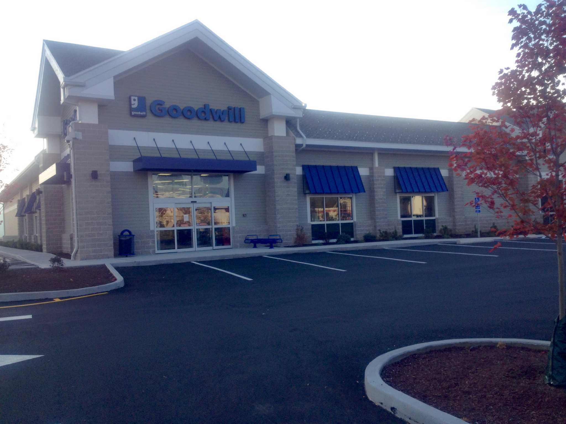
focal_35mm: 35
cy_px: 212
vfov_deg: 40.7
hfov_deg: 52.6
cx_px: 283
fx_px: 572
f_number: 2.4
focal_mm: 4.28
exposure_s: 1/552
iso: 50
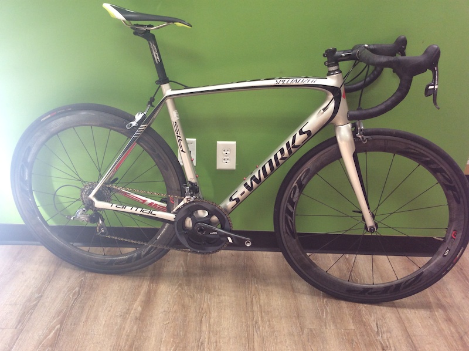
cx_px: 234
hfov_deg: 56.9
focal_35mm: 32
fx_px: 433
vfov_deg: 44.1
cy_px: 176
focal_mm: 3.3
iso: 50
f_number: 2.4
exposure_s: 1/24
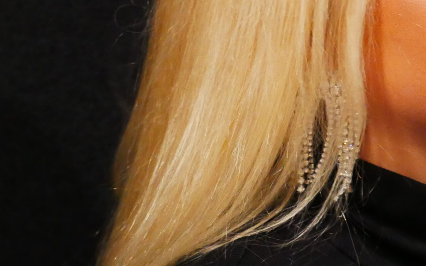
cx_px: 355
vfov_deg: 7.1
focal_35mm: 185
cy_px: 39
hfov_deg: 11.3
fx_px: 2148
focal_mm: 43
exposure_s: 1/20
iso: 3200
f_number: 5.6
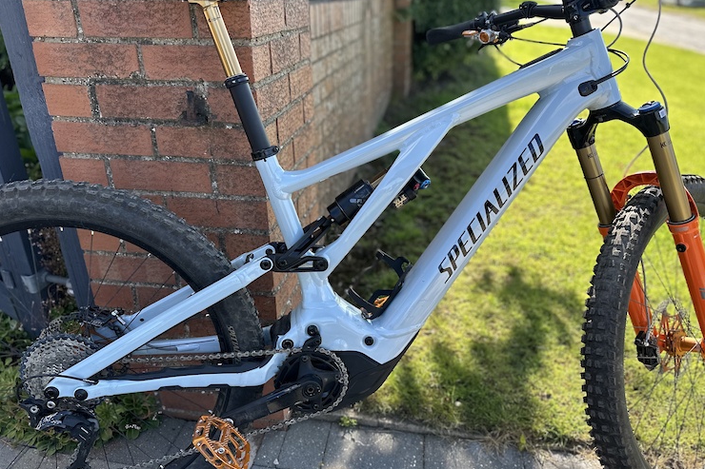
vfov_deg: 47.9
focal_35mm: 27
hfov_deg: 67.4
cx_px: 364
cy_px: 233
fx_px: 529
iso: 80
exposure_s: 1/918
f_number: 1.78
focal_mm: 6.86
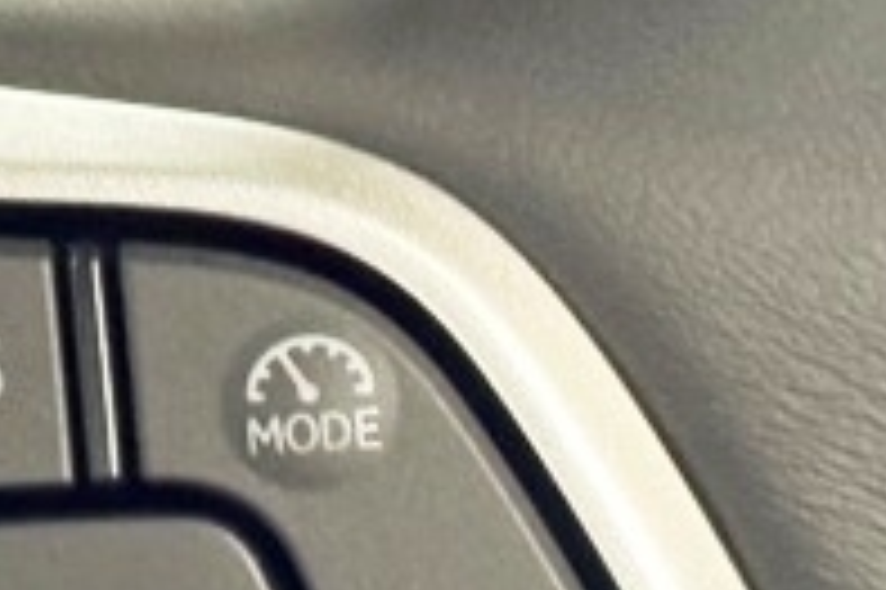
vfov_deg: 5.3
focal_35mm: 260
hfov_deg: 7.9
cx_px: 243
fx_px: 6393
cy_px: 743
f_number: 1.78
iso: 640
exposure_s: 1/30
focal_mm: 6.86
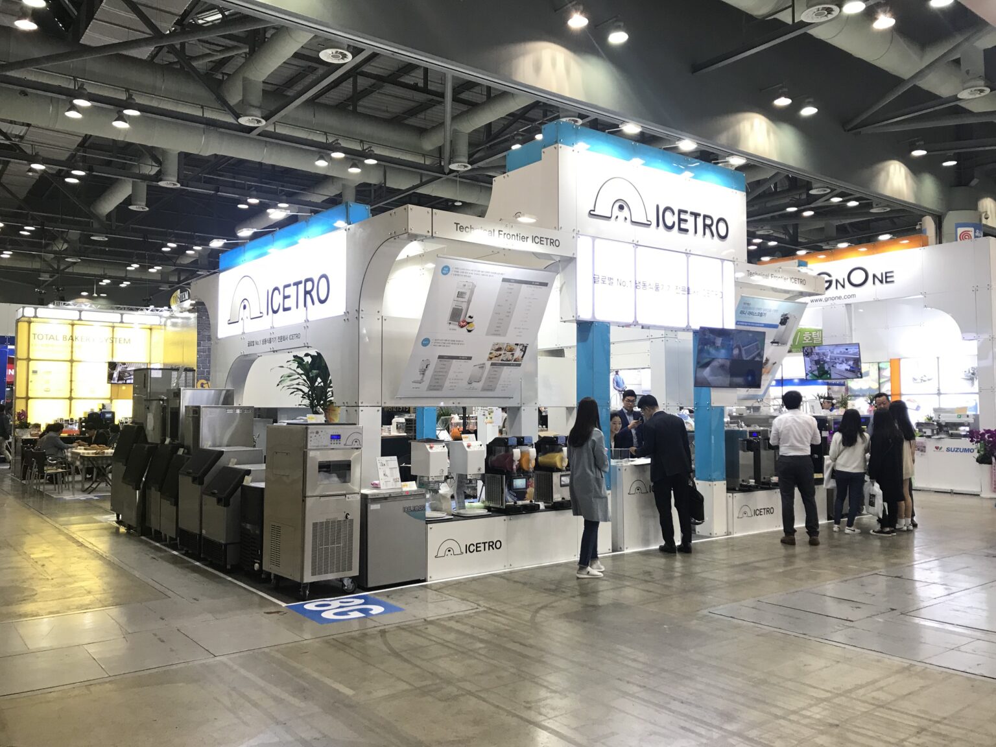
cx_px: 498
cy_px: 374
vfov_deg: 49.7
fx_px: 806
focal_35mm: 28
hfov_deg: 63.4
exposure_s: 1/40
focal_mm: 3.99
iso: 25
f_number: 1.8
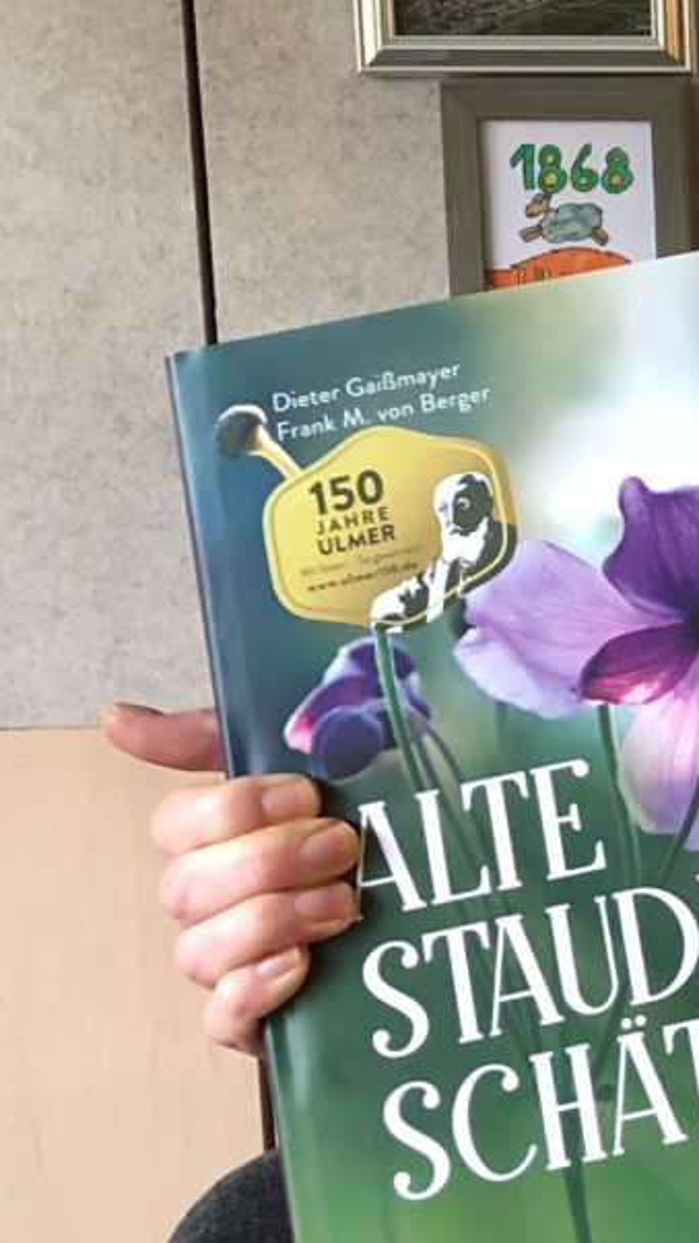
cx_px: 1326
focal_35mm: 89
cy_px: 293
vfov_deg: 23.7
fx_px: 2934
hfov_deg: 12.3
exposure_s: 1/17
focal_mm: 4
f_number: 1.8
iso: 100
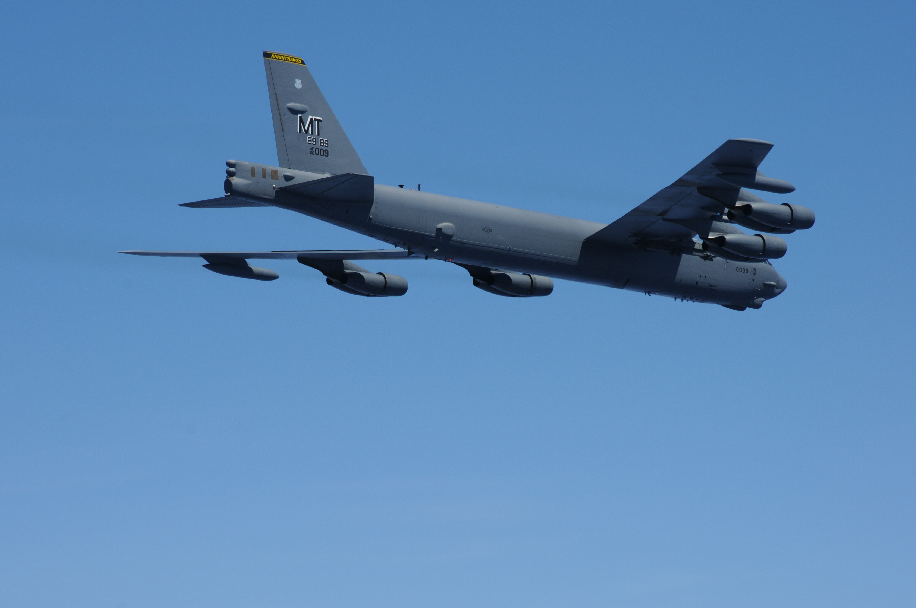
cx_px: 458
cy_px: 304
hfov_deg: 11.4
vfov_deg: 7.6
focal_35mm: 180
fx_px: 4574
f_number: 10
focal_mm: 120
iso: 200
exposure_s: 1/400
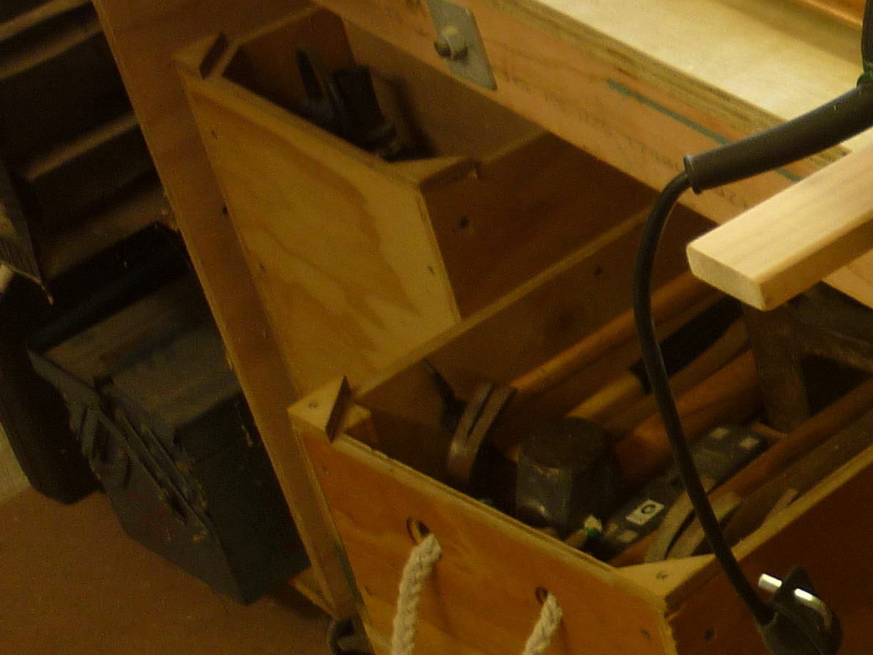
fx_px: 2547
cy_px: 186
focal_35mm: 101
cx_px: 1307
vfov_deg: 14.6
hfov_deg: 17.5
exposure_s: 1/30
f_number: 2.8
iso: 100
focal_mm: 5.5
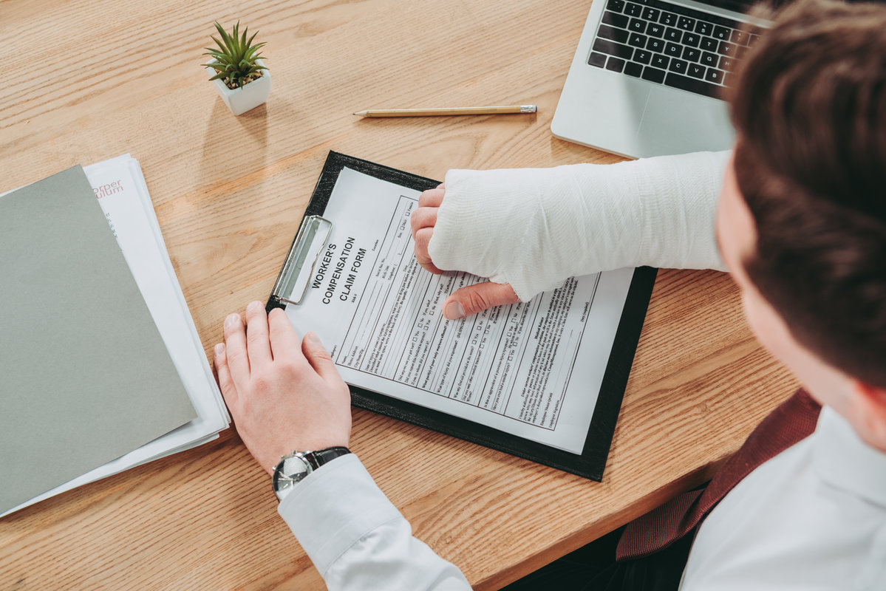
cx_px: 443
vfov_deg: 27.0
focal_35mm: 50
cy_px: 296
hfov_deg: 39.6
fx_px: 1231
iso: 160
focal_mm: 50
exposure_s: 1/160
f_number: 4.5
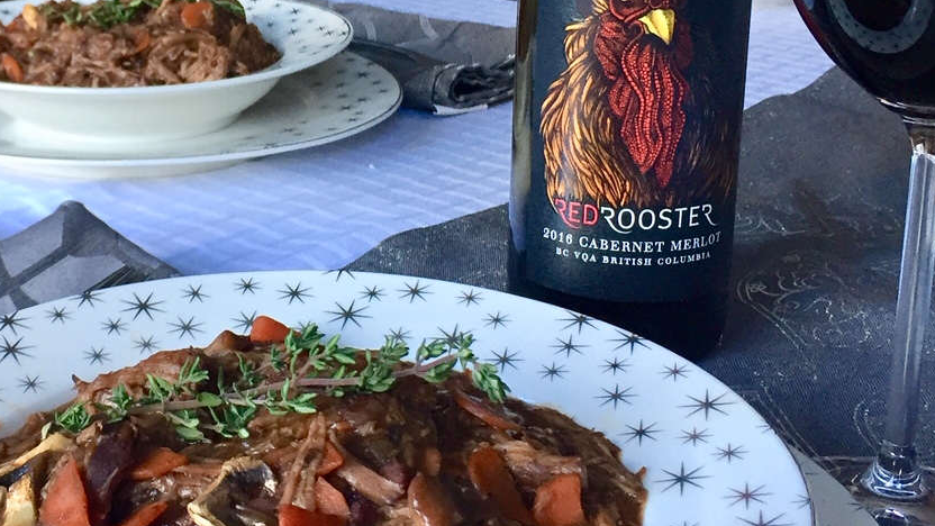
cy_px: 137
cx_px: 292
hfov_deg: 33.5
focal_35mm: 62
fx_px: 1537
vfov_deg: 19.3
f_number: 2.2
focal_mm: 4.15
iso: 80
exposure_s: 1/30
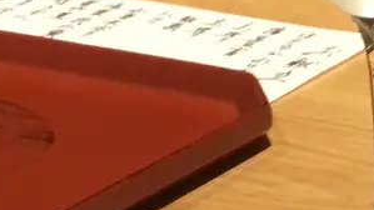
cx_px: 745
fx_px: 2508
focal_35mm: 253
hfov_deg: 8.1
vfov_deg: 4.8
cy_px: 27
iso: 400
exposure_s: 1/30
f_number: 2.8
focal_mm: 6.6
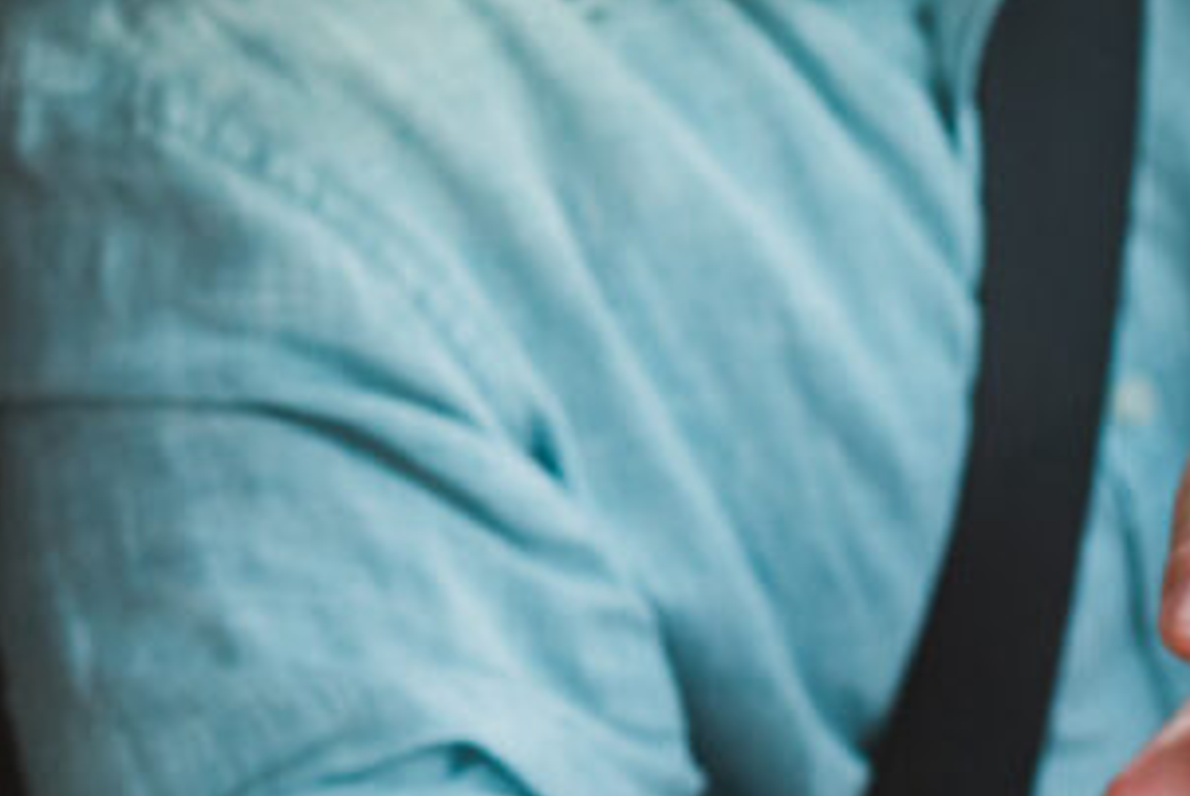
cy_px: 238
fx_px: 5889
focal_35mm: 178
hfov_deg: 11.3
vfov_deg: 7.7
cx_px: -288
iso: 320
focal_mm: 35
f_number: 3.5
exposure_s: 1/200
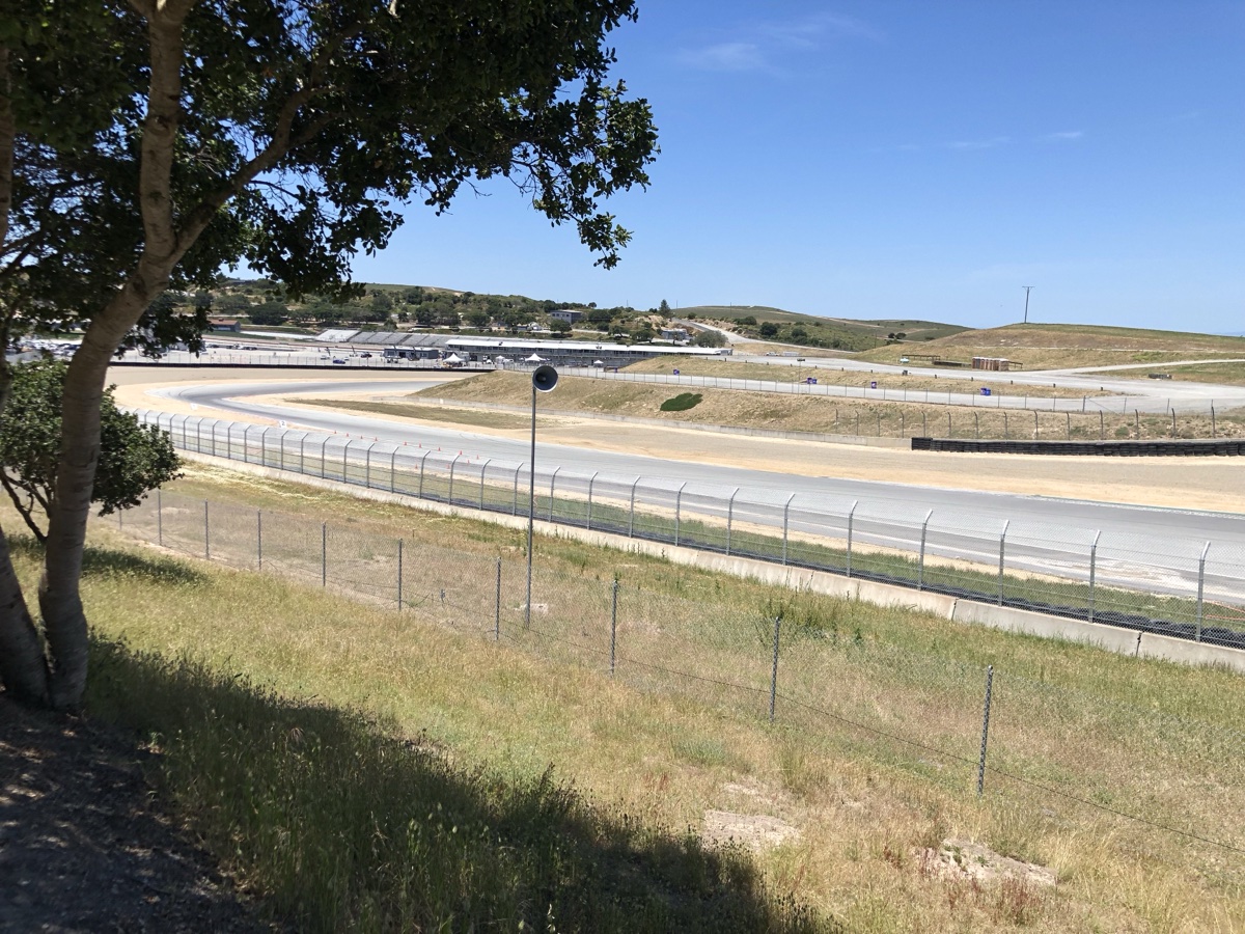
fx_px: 1007
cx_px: 622
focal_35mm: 28
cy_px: 467
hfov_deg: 63.4
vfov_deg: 49.7
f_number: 1.8
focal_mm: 4
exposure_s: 1/2088
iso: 20
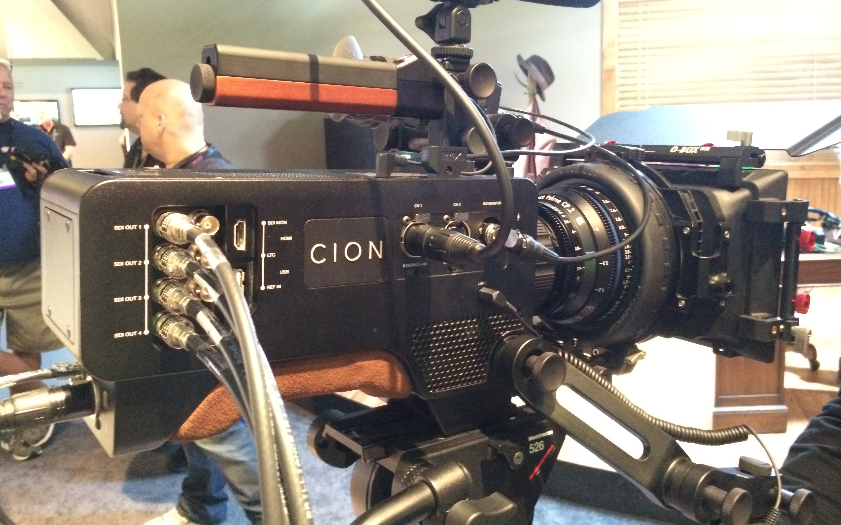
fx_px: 733
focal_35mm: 32
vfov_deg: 39.3
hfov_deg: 59.7
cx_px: 423
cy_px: 209
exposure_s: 1/15
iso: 640
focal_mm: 4.12
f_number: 2.2
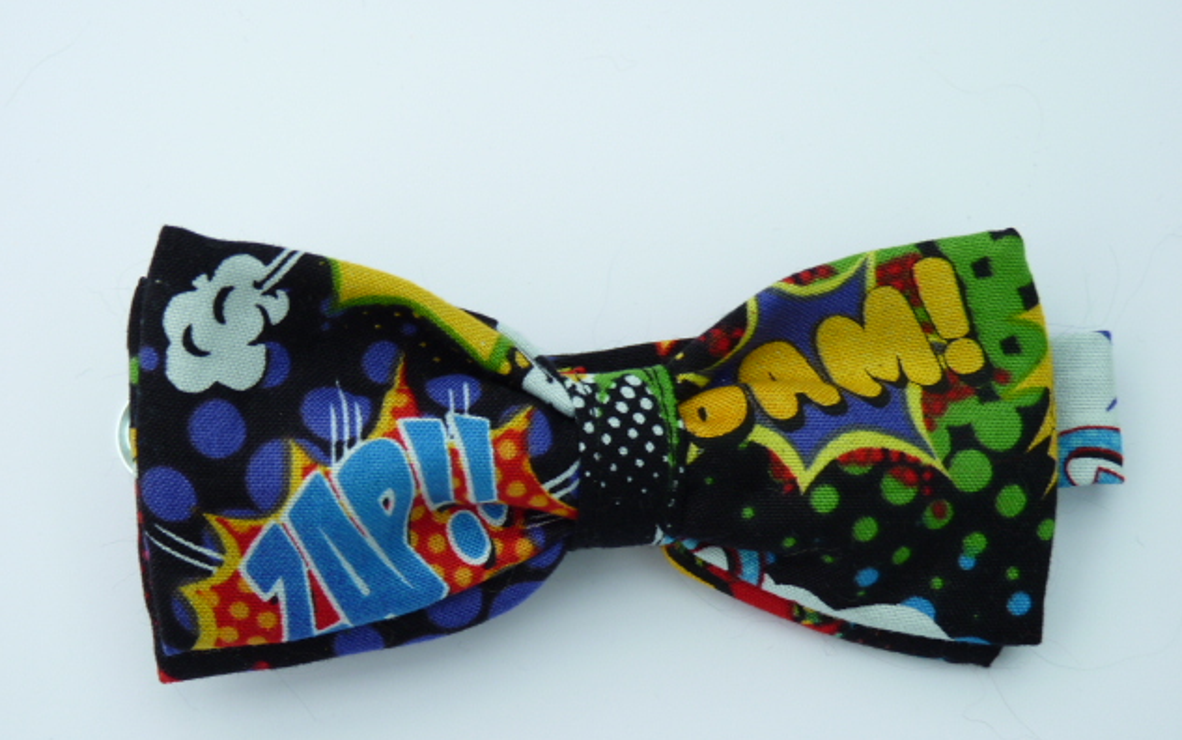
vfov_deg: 17.4
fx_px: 2417
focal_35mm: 75
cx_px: 590
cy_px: 406
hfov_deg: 27.5
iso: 80
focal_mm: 12.4
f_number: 3.4
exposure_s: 1/40
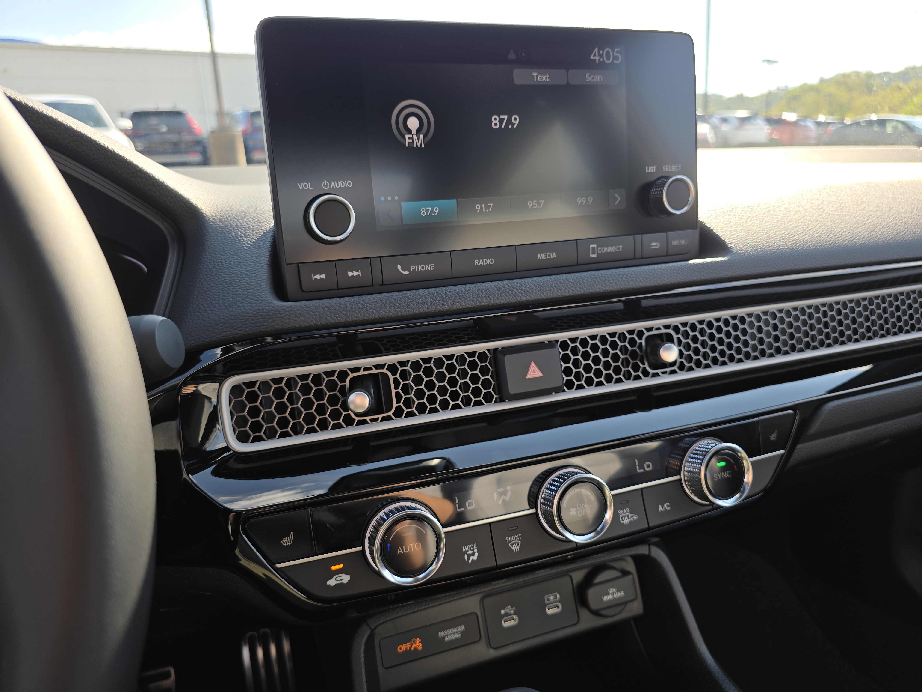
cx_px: 461
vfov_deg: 58.9
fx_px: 613
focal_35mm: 23
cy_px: 346
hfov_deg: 73.9
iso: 12
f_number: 1.7
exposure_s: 1/180
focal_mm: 6.3
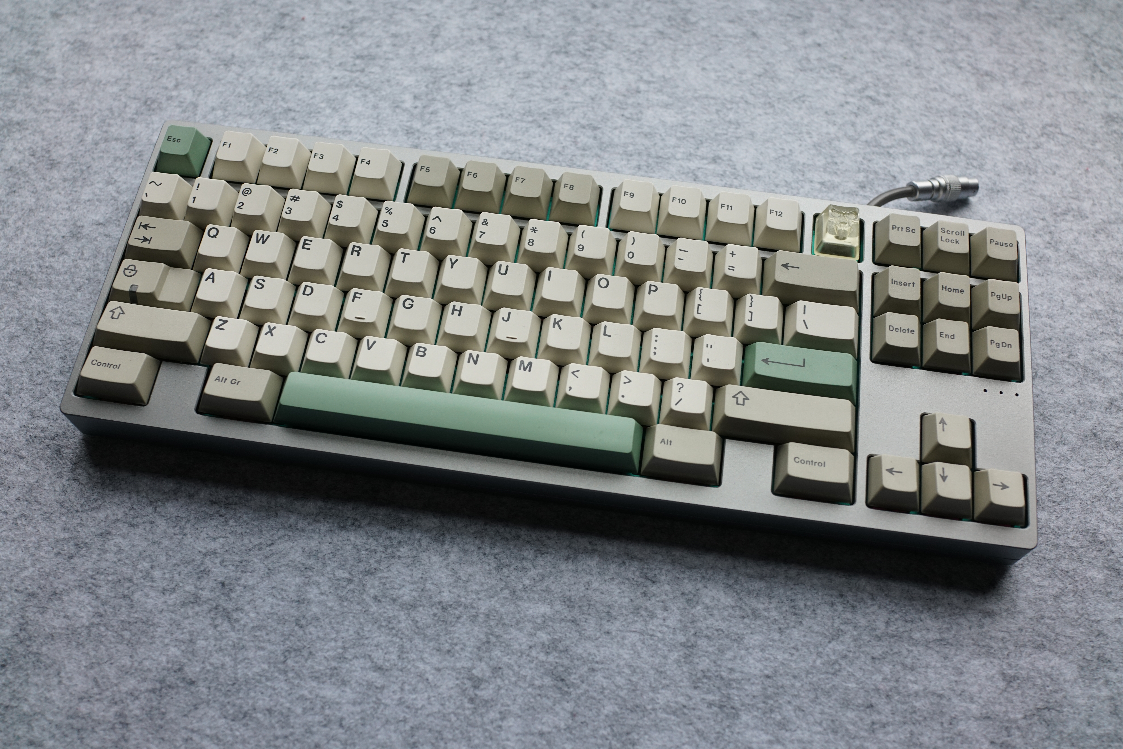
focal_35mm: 35
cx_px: 562
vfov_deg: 37.9
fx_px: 1092
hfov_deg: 54.4
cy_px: 374
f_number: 5.6
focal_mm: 35
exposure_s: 1/160
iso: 800
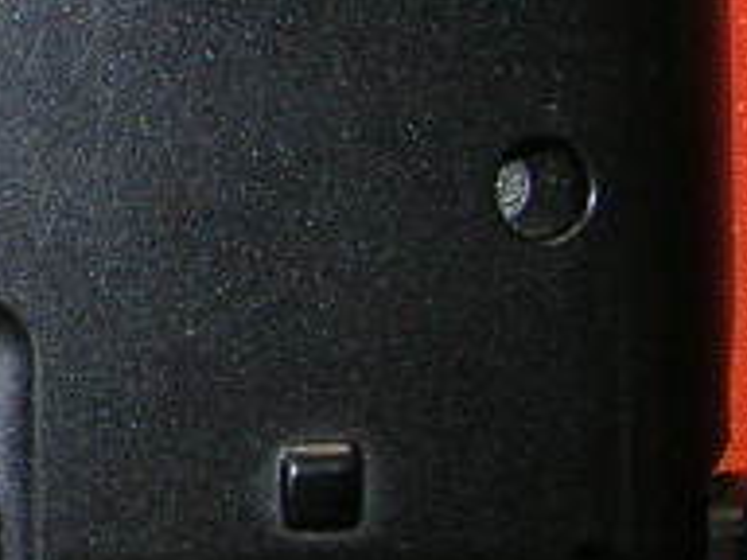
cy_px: -39
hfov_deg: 9.9
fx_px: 3906
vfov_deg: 8.2
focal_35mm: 181
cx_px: -907
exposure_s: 1/60.1
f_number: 2.9
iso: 50
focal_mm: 5.7
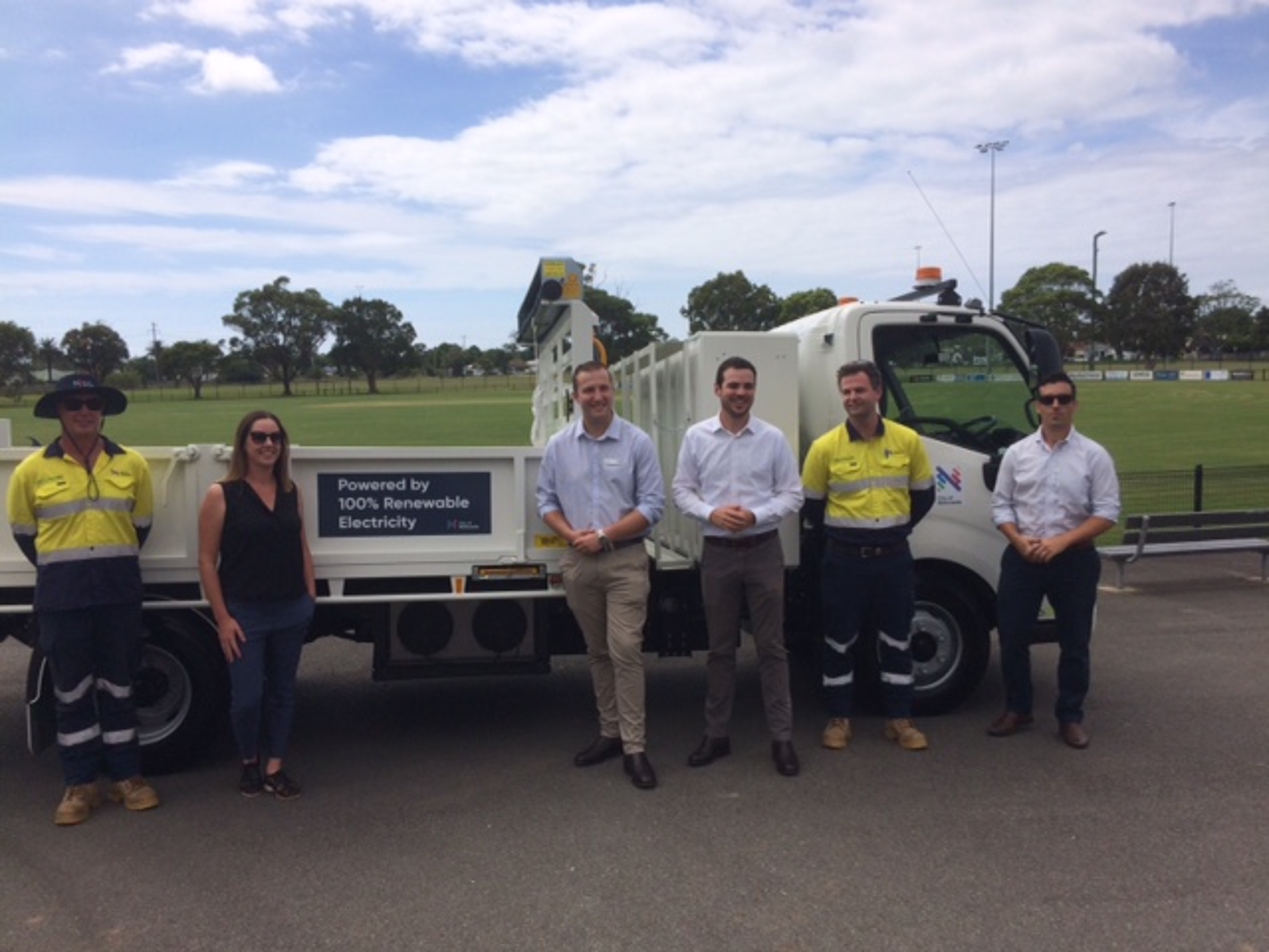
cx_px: 634
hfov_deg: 61.7
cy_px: 476
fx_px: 1063
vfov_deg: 48.2
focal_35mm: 29
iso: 32
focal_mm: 4.15
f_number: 2.2
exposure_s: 1/3425
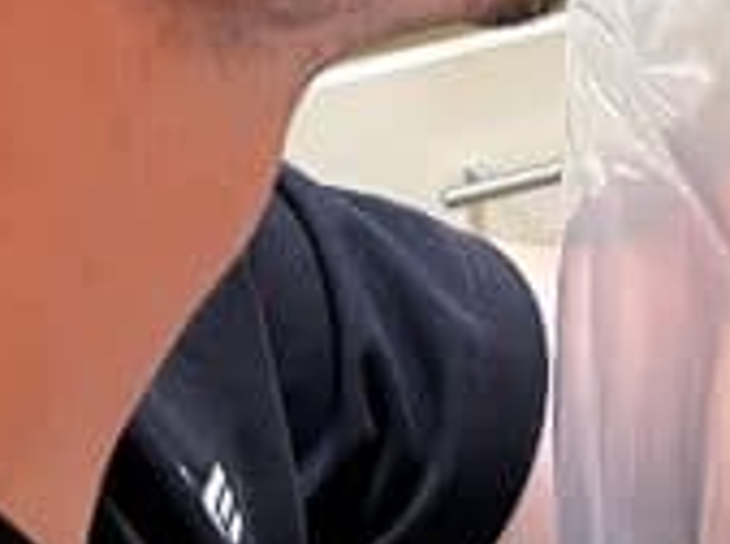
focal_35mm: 158
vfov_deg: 9.0
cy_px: -367
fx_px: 3325
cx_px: 981
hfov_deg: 12.1
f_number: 1.6
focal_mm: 5.1
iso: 400
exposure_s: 1/60
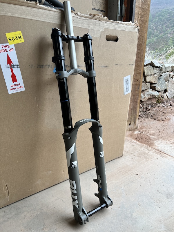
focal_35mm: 26
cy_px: 116
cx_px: 87
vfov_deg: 67.3
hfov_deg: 53.1
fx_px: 174
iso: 50
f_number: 1.5
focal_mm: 5.7
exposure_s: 1/345
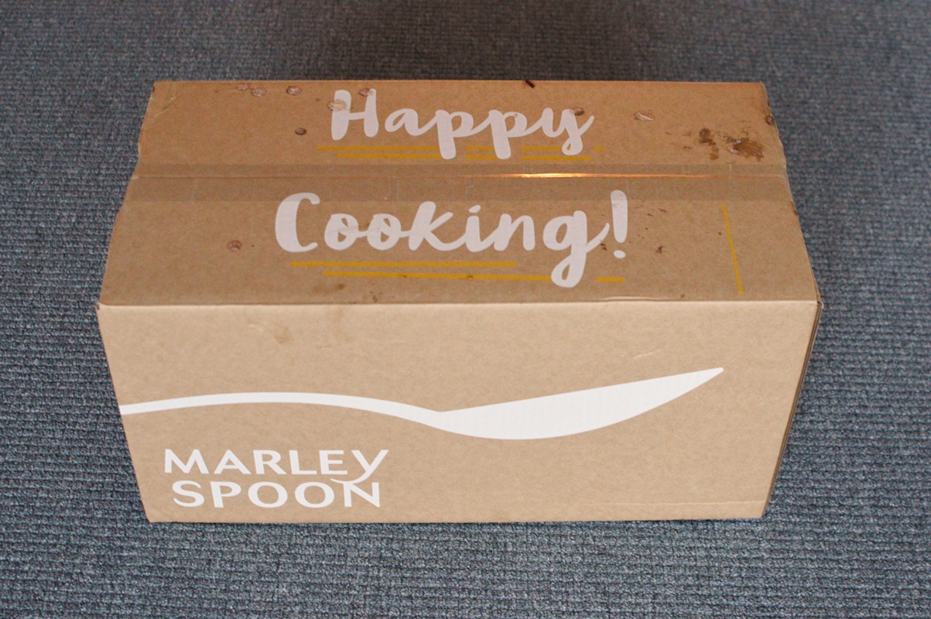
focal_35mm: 52
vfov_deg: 25.7
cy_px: 310
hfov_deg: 37.9
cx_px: 466
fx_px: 1357
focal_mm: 35
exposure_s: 1/10
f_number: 3.5
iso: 1600
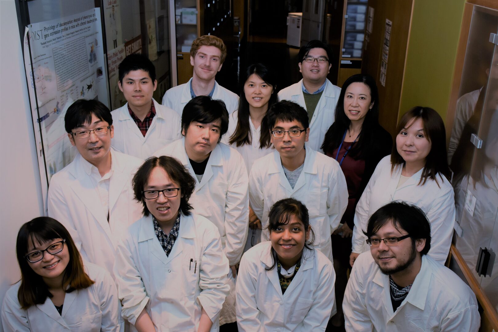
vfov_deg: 36.9
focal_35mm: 36
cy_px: 166
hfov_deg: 53.1
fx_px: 498
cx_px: 249
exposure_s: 1/60
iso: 800
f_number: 5.6
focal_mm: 24
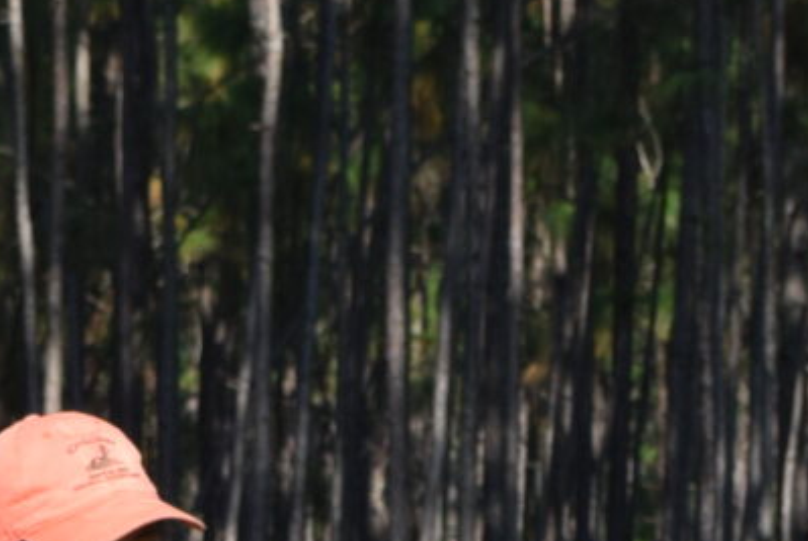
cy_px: 888
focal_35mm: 308
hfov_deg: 6.7
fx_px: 6920
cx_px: 820
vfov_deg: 4.4
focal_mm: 40
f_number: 8
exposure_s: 1/250
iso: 250
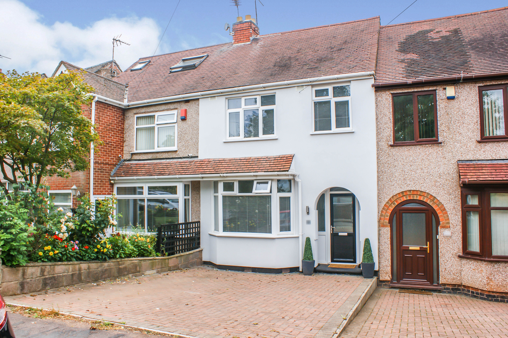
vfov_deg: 47.9
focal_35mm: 27
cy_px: 169
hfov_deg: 67.4
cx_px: 254
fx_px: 381
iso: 100
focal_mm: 18
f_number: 9
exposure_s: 1/80
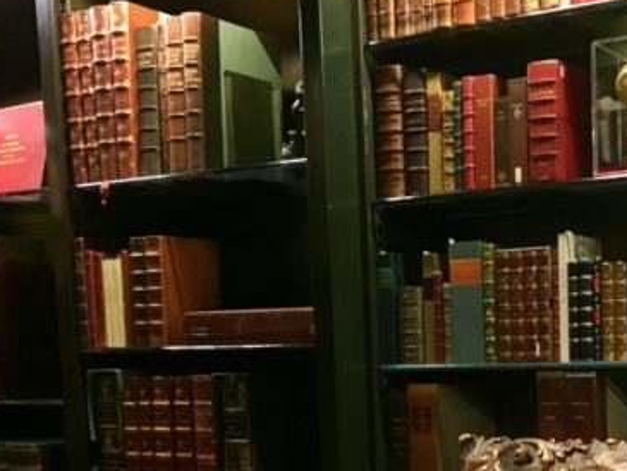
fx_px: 1105
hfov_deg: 30.4
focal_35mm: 61
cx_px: 555
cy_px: 471
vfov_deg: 23.1
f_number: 2.2
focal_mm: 4.15
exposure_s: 1/15
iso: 400
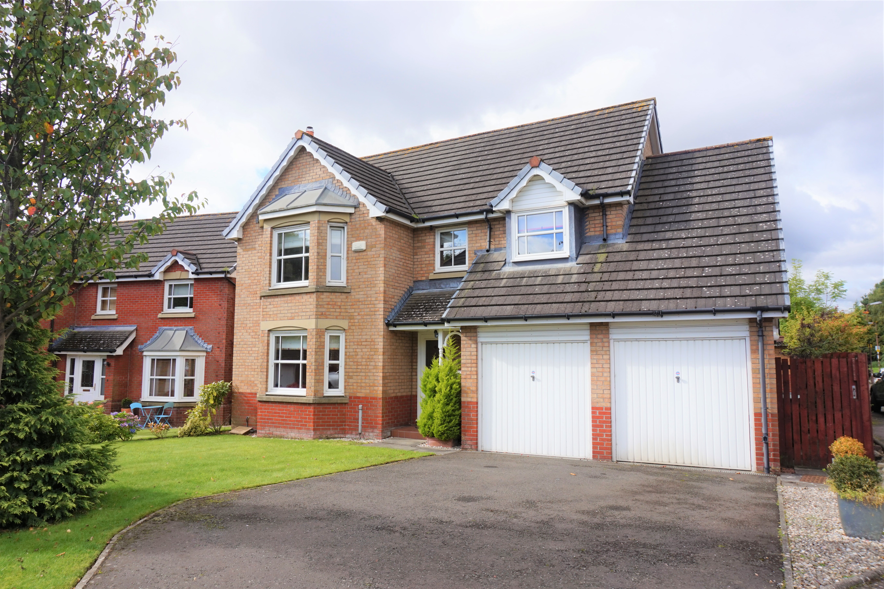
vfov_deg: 53.1
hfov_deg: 73.8
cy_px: 294
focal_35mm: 24
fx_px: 589
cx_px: 442
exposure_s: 1/100
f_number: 11
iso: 100
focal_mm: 16
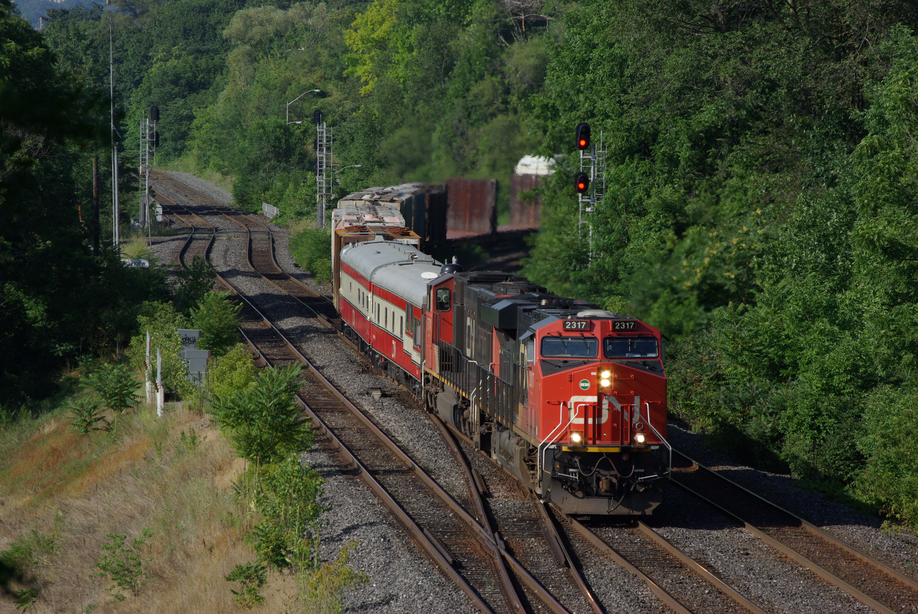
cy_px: 307
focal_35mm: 225
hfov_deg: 9.1
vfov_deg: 6.1
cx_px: 459
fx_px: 5744
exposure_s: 1/500
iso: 200
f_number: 9
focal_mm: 150
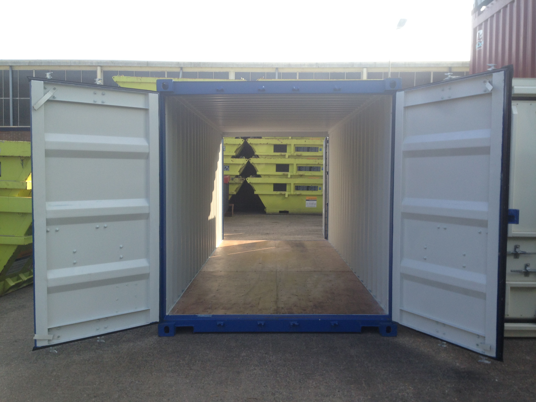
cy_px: 201
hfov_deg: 55.4
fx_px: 511
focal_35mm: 33
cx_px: 268
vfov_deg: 42.9
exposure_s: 1/376
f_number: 2.4
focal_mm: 4.12
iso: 50
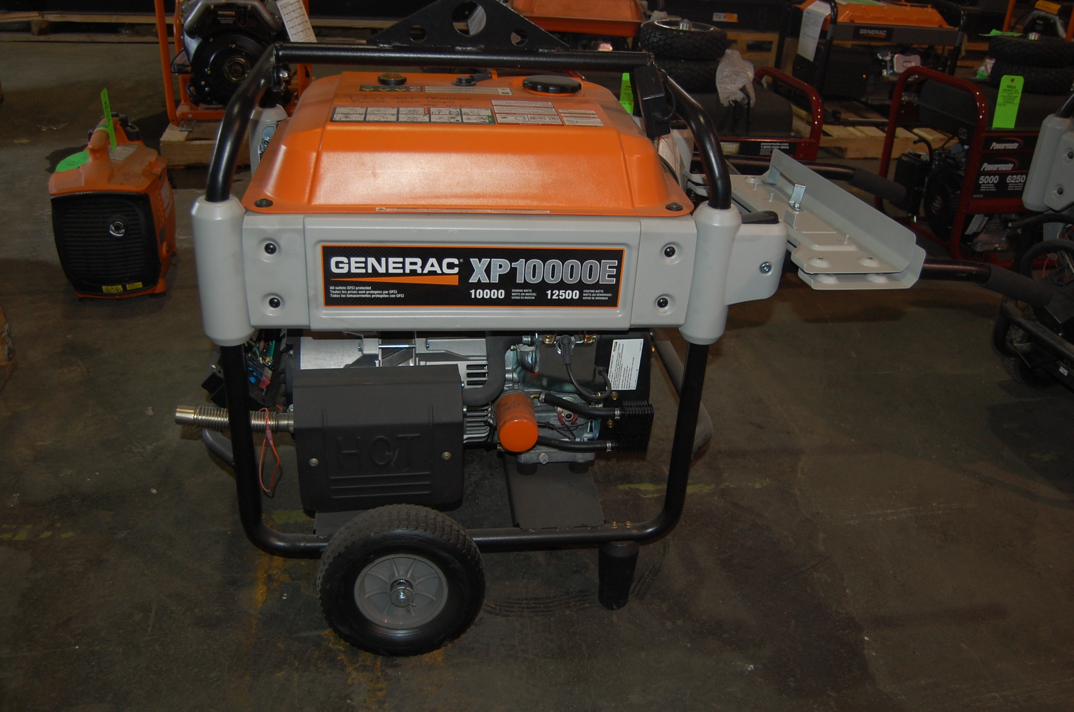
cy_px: 356
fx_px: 893
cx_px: 537
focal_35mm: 30
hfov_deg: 62.0
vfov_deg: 43.5
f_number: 3.8
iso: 400
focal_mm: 20
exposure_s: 1/60
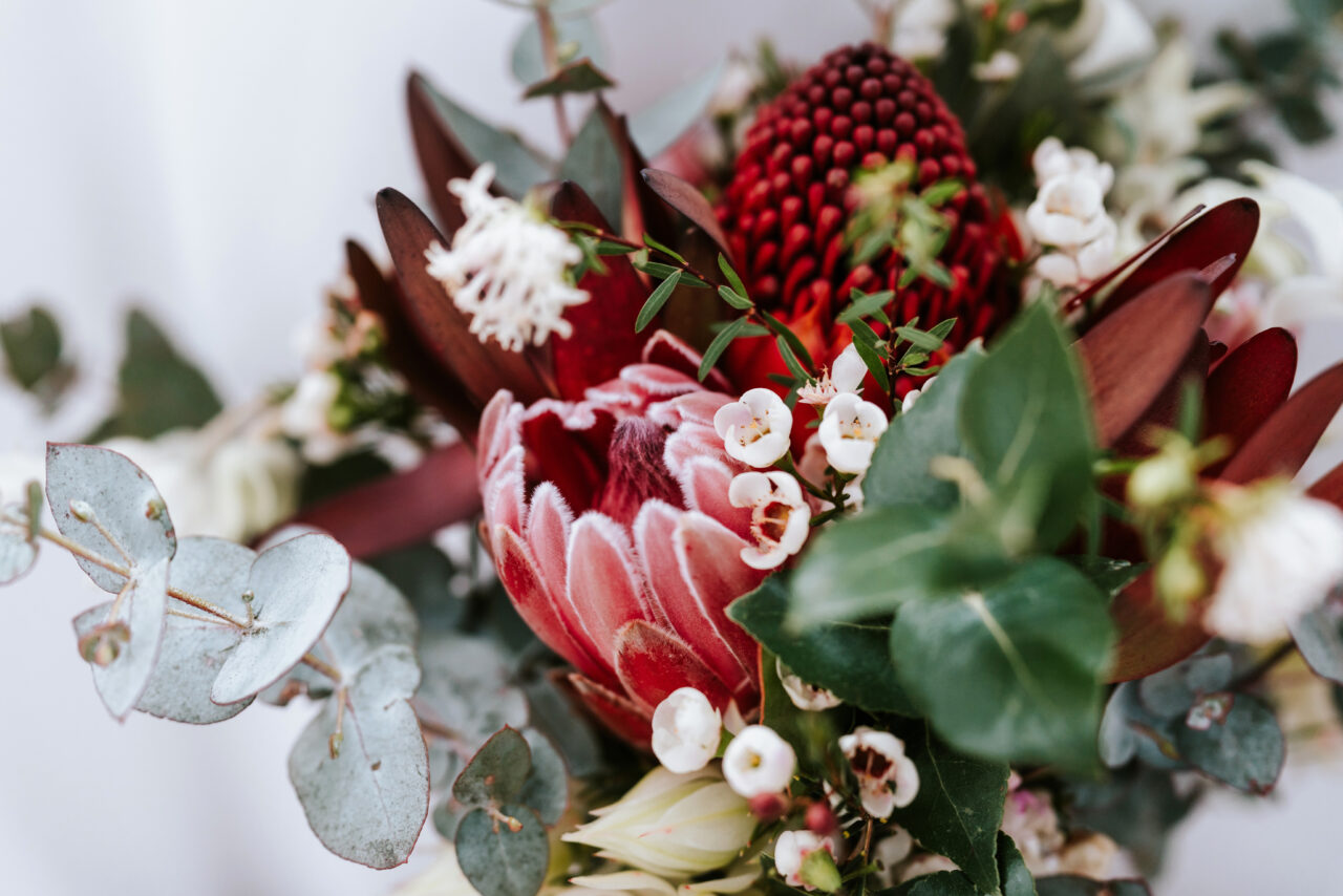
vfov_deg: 37.9
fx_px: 1306
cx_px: 672
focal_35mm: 35
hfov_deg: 54.4
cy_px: 448
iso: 160
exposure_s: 1/125
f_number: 2.5
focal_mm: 35
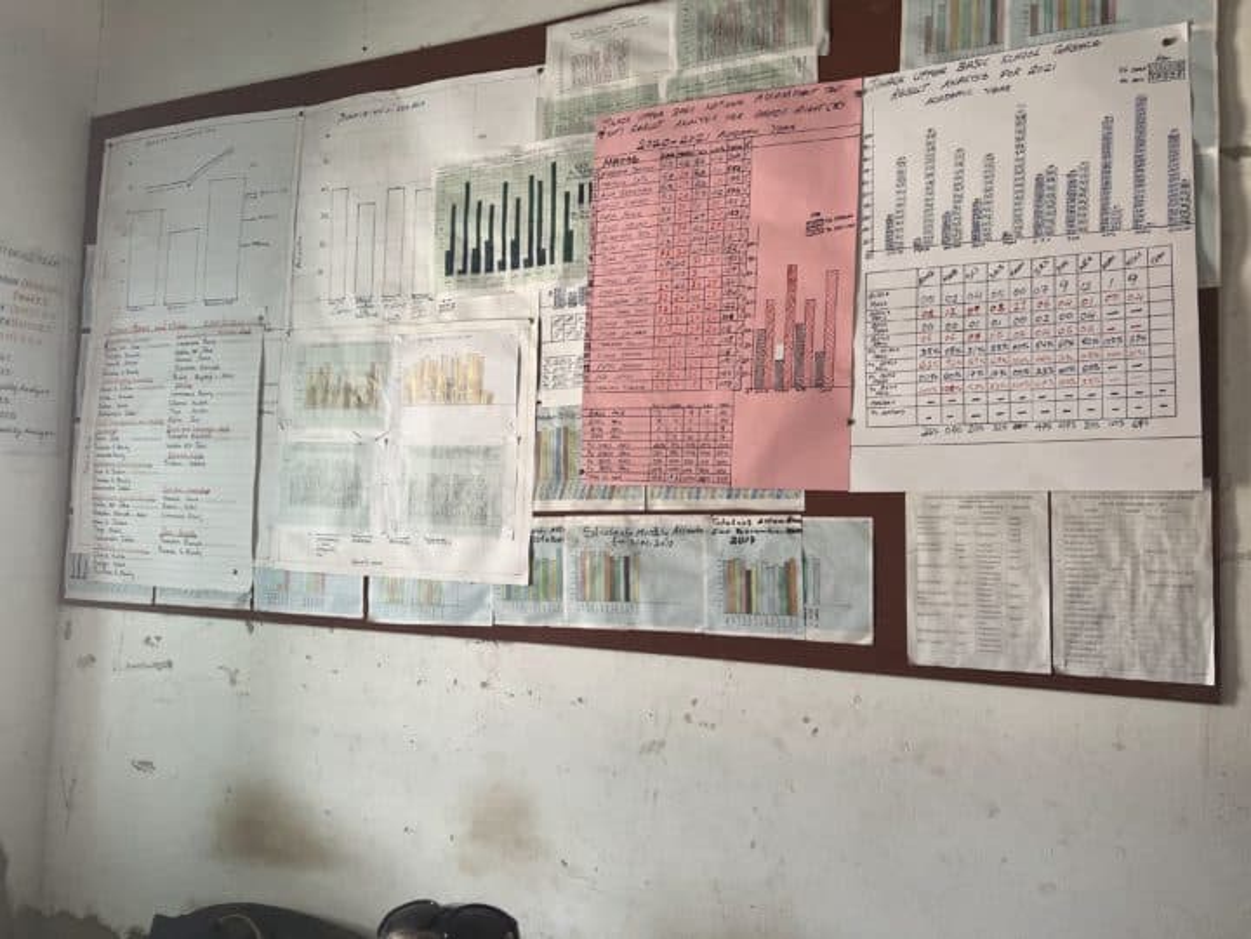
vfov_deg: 53.1
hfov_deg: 67.3
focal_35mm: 26
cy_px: 470
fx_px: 940
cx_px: 626
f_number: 1.5
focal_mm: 5.7
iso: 100
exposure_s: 1/121
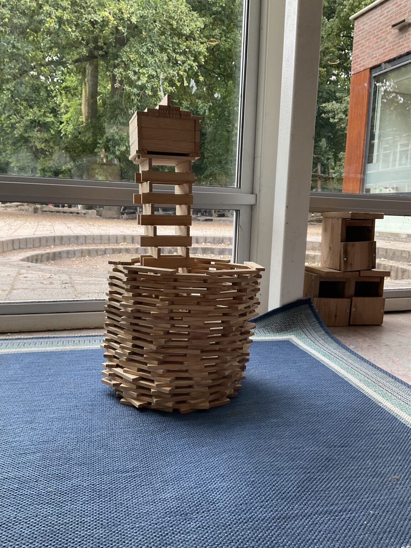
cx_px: 206
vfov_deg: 61.7
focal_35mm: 29
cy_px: 274
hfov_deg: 48.2
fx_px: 459
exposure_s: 1/100
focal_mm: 3
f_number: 1.8
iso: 64
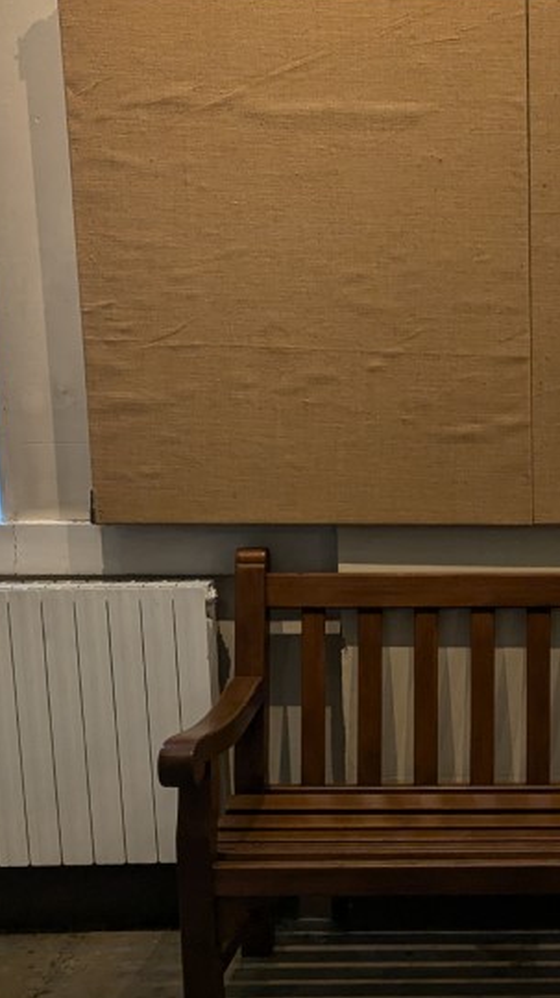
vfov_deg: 36.0
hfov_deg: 19.6
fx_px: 1534
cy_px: 577
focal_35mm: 58
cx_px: 644
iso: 52
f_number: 1.85
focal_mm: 6.81
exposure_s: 1/100
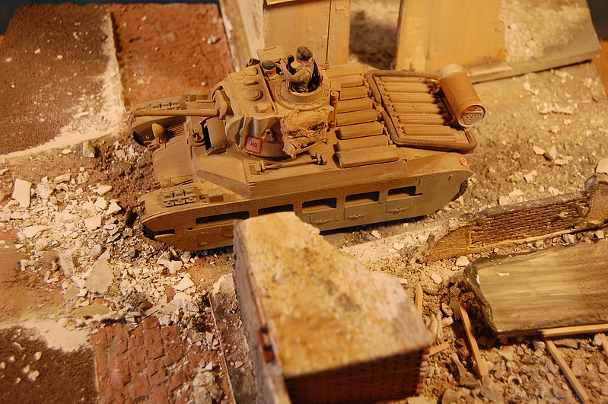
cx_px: 304
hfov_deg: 41.2
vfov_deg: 28.0
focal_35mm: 48
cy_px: 202
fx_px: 810
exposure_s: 1/100
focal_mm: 32
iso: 400
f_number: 5
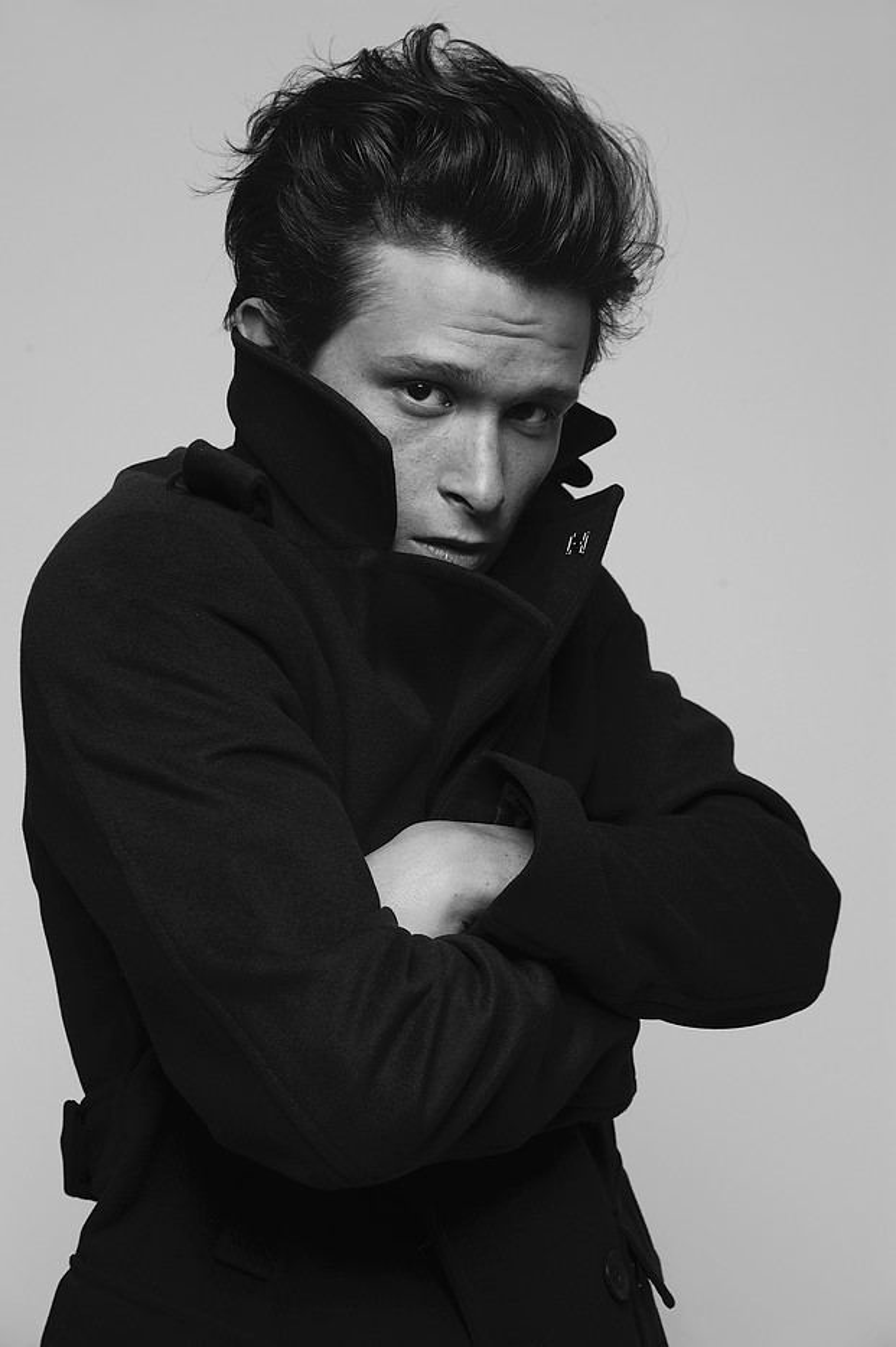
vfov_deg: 28.9
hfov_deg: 19.4
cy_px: 674
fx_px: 2616
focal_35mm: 70
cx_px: 448
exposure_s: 1/160
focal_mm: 70
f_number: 11
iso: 200
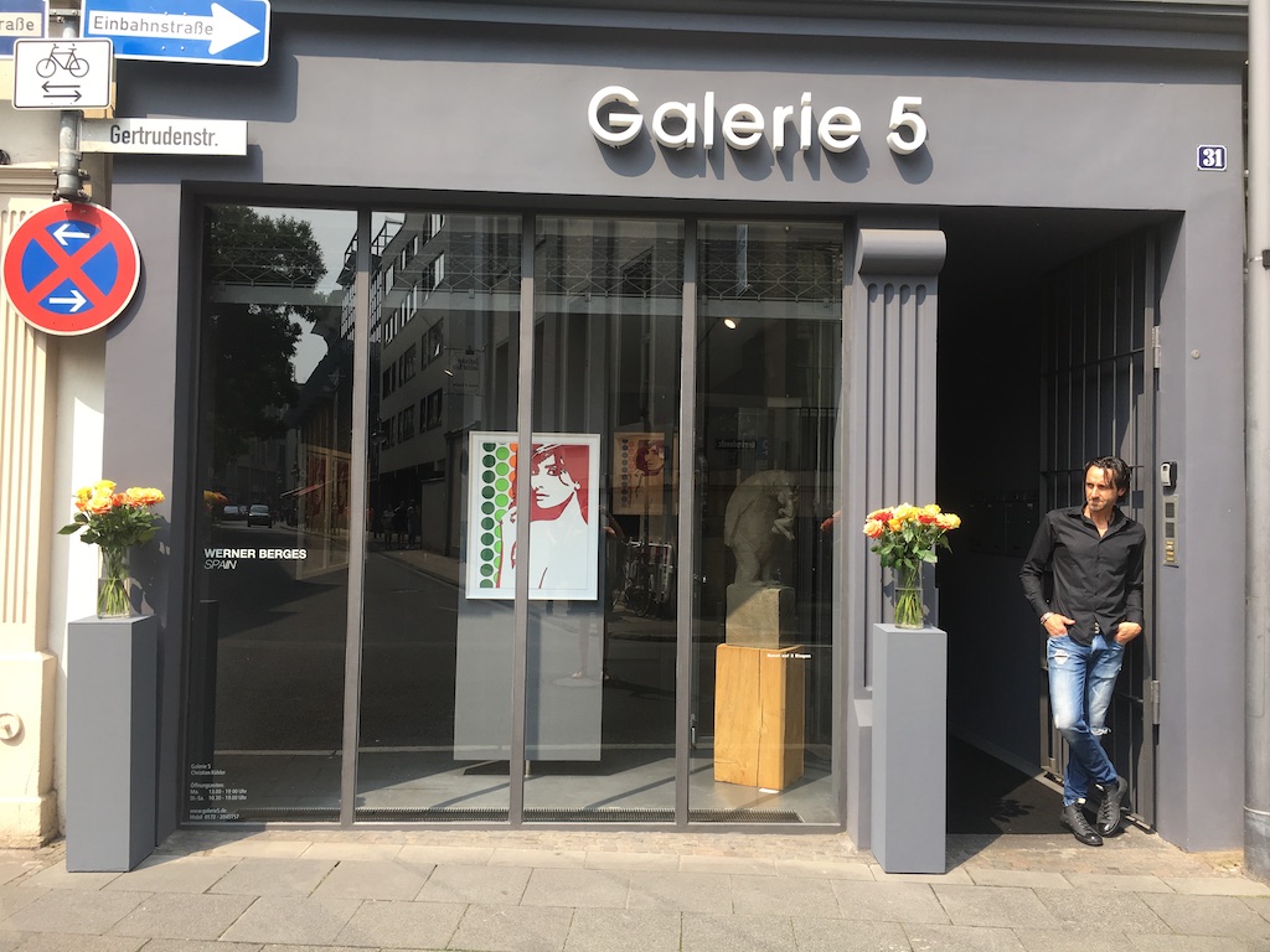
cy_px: 476
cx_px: 635
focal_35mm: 29
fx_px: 1064
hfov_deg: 61.7
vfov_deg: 48.2
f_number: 2.2
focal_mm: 4.15
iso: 25
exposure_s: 1/452
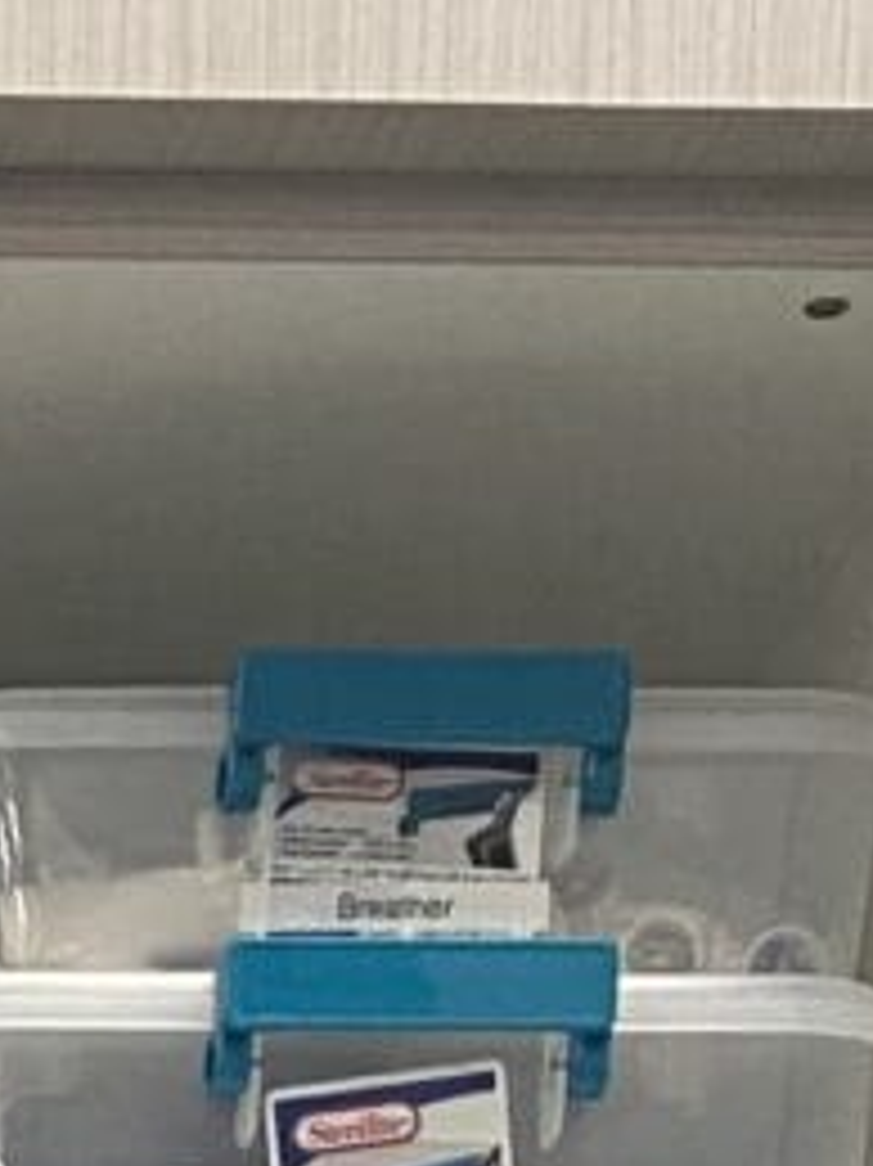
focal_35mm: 193
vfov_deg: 8.2
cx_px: -1274
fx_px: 6495
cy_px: 3885
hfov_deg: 7.2
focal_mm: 4.25
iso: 125
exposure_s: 1/60
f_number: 1.8
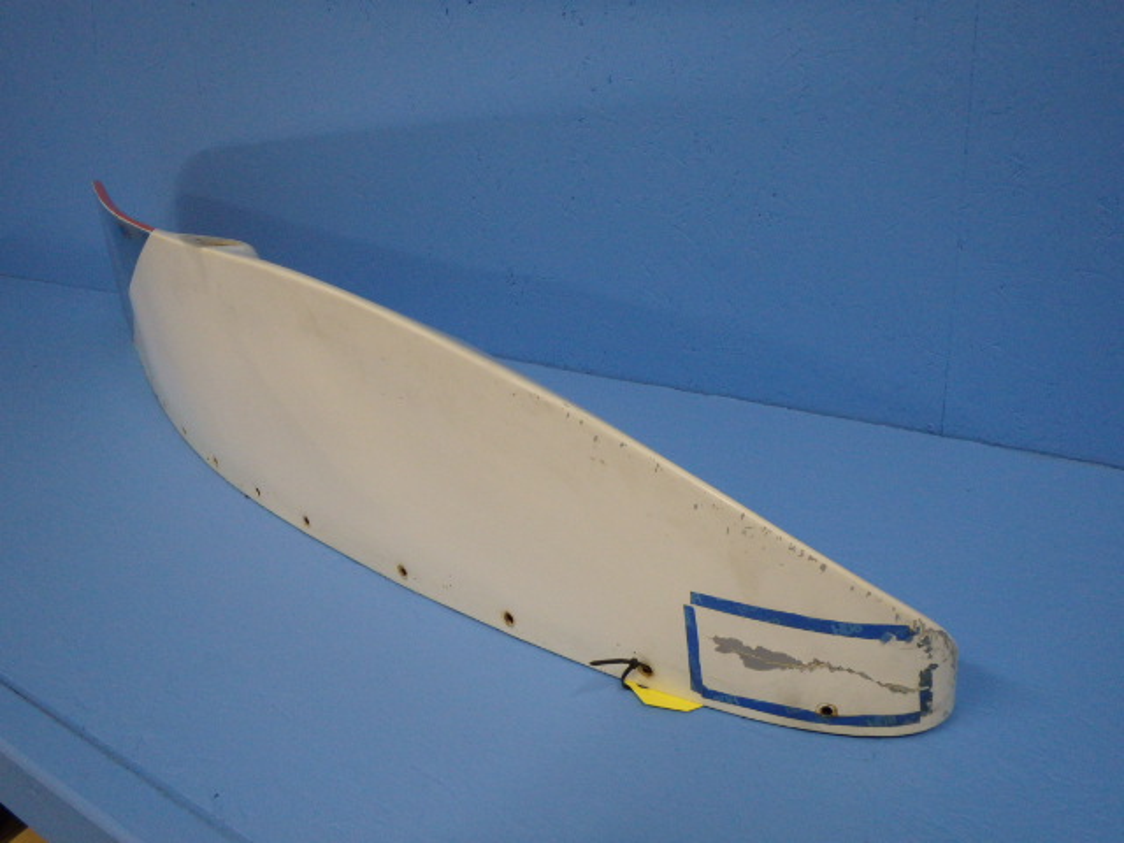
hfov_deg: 63.4
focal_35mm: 28
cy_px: 422
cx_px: 562
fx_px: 909
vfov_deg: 49.7
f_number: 3.9
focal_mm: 5
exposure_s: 1/30
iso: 500
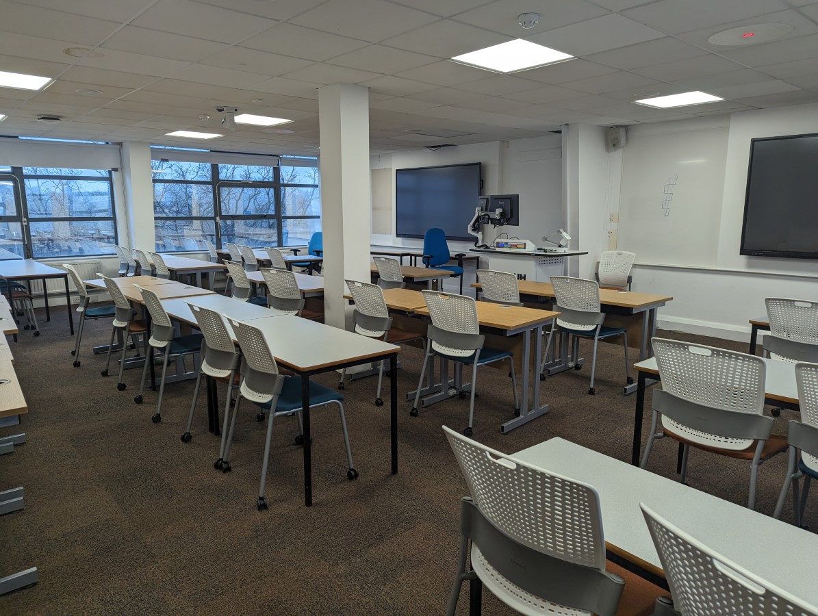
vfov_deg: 56.9
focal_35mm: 24
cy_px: 308
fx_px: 568
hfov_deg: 71.5
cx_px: 409
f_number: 1.85
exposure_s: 1/181
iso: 164
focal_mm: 6.81
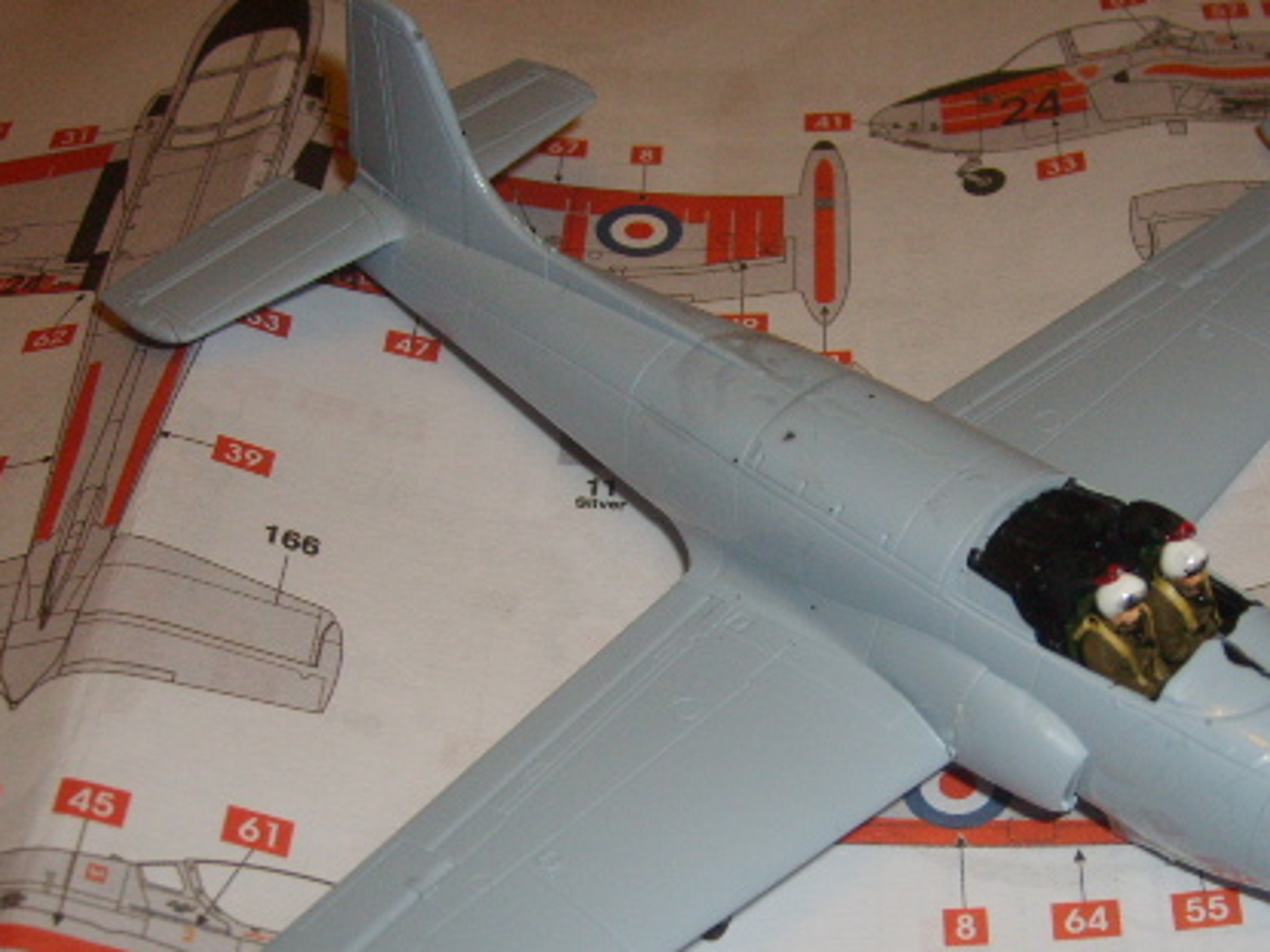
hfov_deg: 35.3
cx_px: 829
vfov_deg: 26.9
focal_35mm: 54
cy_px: 637
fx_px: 1981
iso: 100
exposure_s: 1/45
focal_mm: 5.8
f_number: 2.8
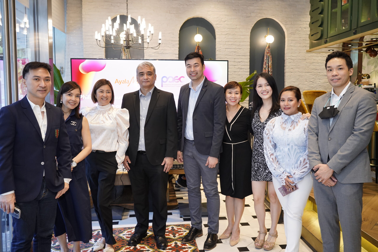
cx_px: 189
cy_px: 126
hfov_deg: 58.7
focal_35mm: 32
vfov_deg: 41.1
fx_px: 336
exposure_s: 1/125
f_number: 4
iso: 2000
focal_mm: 32
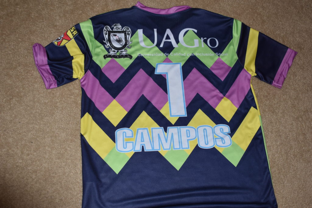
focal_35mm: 51
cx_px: 156
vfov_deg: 26.5
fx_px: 442
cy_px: 104
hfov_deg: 38.9
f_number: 5.6
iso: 200
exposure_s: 1/30
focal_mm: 34
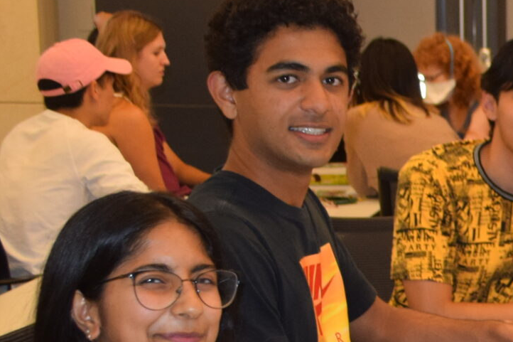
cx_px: 715
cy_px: 329
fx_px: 1667
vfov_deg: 11.6
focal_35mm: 117
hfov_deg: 16.3
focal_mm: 22
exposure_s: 1/100
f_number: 5
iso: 800
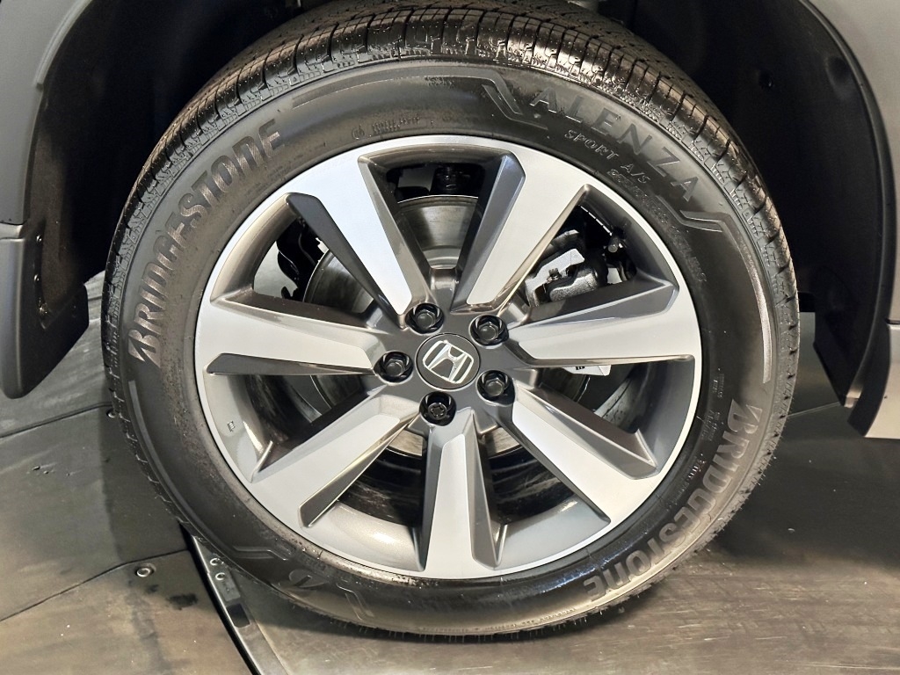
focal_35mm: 48
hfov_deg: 39.7
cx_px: 450
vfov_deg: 30.3
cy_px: 338
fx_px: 1248
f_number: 1.78
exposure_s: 1/30
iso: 640
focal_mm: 6.86
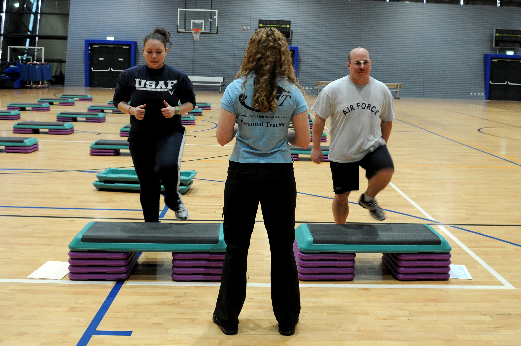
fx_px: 369
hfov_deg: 70.5
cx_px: 260
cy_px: 173
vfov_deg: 50.3
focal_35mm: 26
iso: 400
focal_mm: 17
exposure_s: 1/25
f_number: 4.5
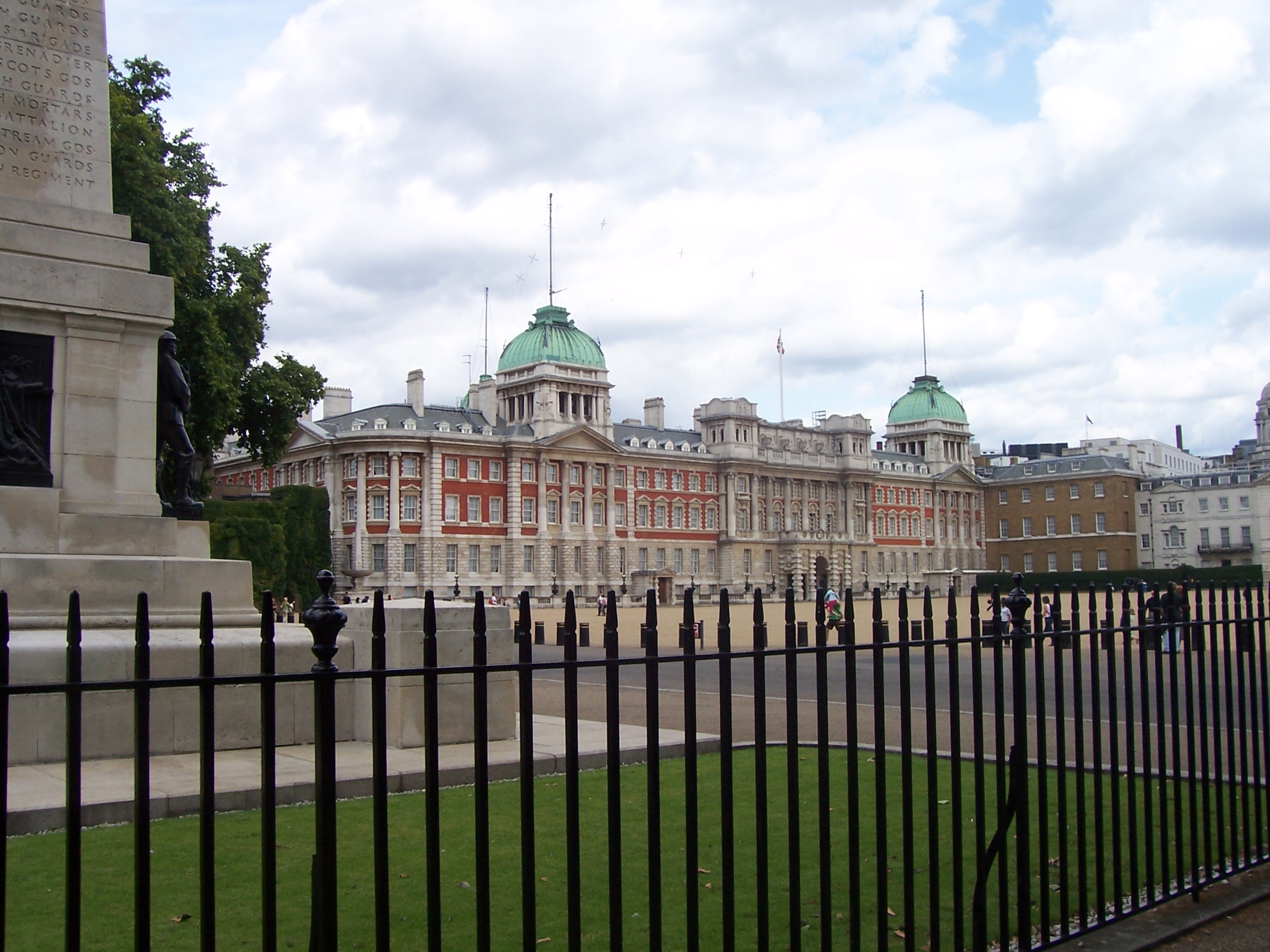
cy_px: 476
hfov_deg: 54.0
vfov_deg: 41.8
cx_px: 635
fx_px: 1247
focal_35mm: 34
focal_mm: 5.6
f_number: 5.6
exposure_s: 1/350
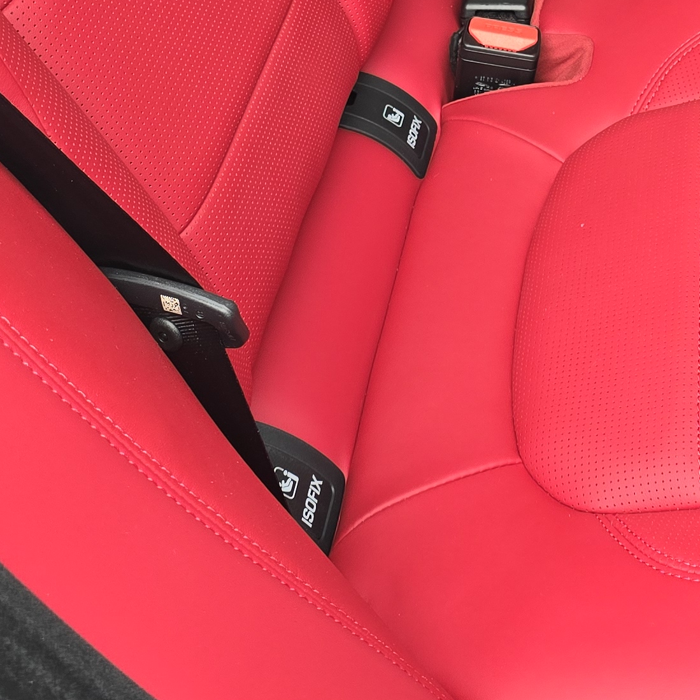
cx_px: 596
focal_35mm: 74
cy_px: -79
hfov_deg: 22.9
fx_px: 1693
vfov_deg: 22.0
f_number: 1.7
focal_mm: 6.3
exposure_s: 1/180
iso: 80
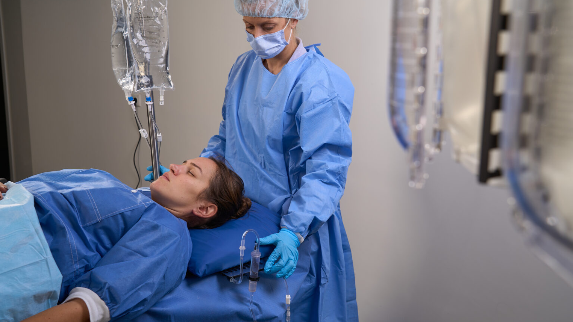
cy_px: 145
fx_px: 577
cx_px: 287
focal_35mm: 38
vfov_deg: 31.2
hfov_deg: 52.8
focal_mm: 36
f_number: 6.3
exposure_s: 1/160
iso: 100
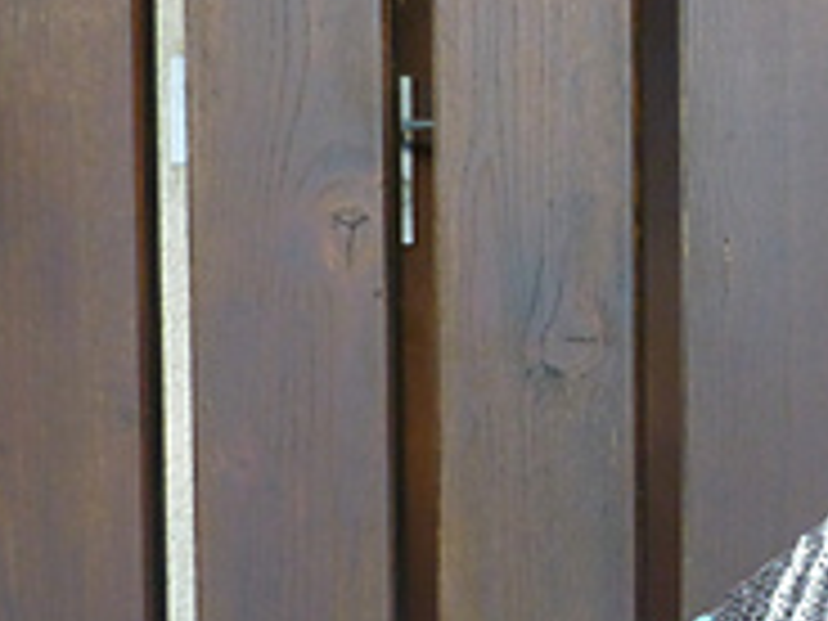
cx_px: 806
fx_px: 1627
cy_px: 578
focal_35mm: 68
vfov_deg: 21.1
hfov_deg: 27.1
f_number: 3.3
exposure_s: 1/30
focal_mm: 4.3
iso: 400
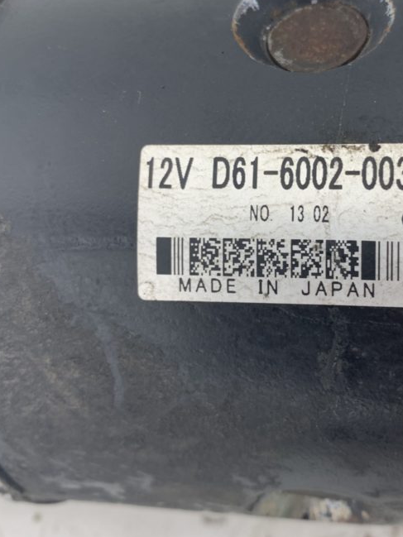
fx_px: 636
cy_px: 230
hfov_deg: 34.7
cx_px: 283
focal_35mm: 41
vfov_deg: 45.6
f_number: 1.8
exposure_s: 1/118
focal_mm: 4.25
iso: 64
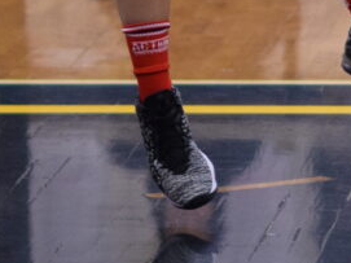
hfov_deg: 3.8
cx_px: 223
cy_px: -391
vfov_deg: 2.8
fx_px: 5291
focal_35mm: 522
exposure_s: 1/800
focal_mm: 85
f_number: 2
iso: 2000
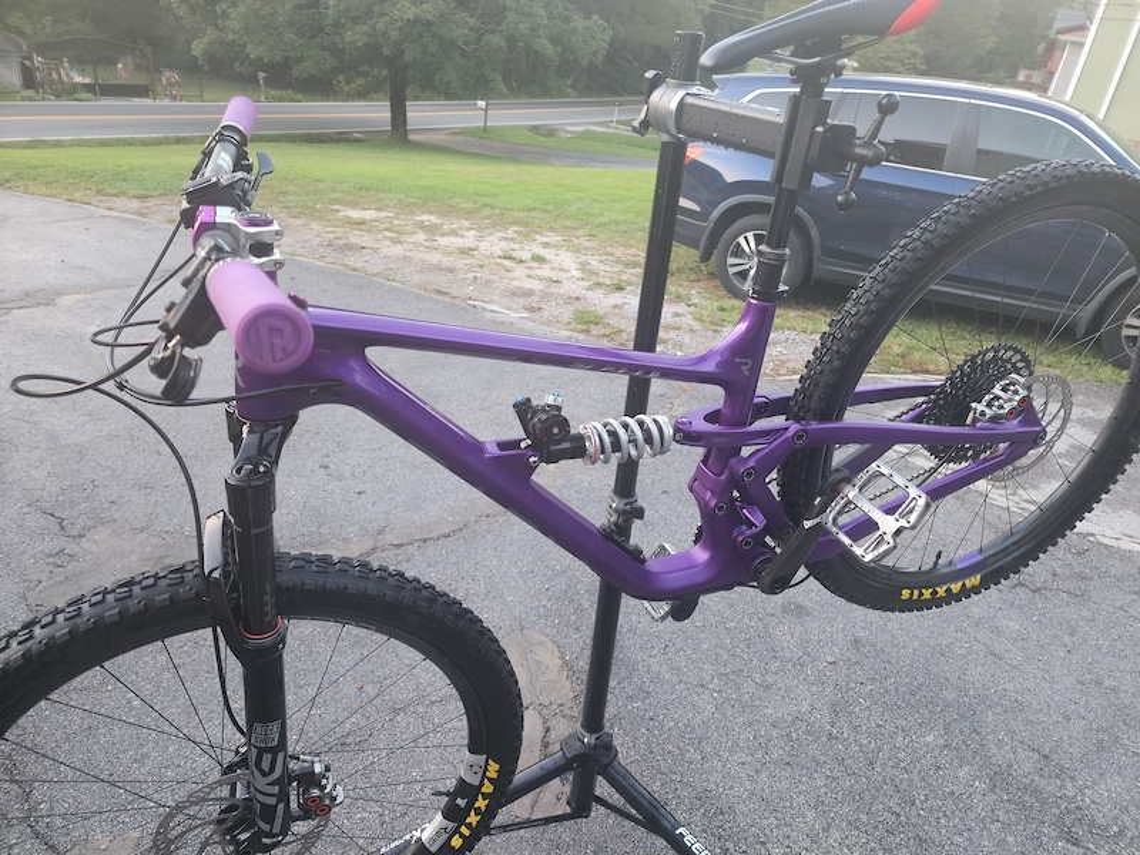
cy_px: 428
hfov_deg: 73.9
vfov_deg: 58.9
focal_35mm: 23
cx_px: 570
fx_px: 757
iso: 640
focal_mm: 6.4
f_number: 1.8
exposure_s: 1/120
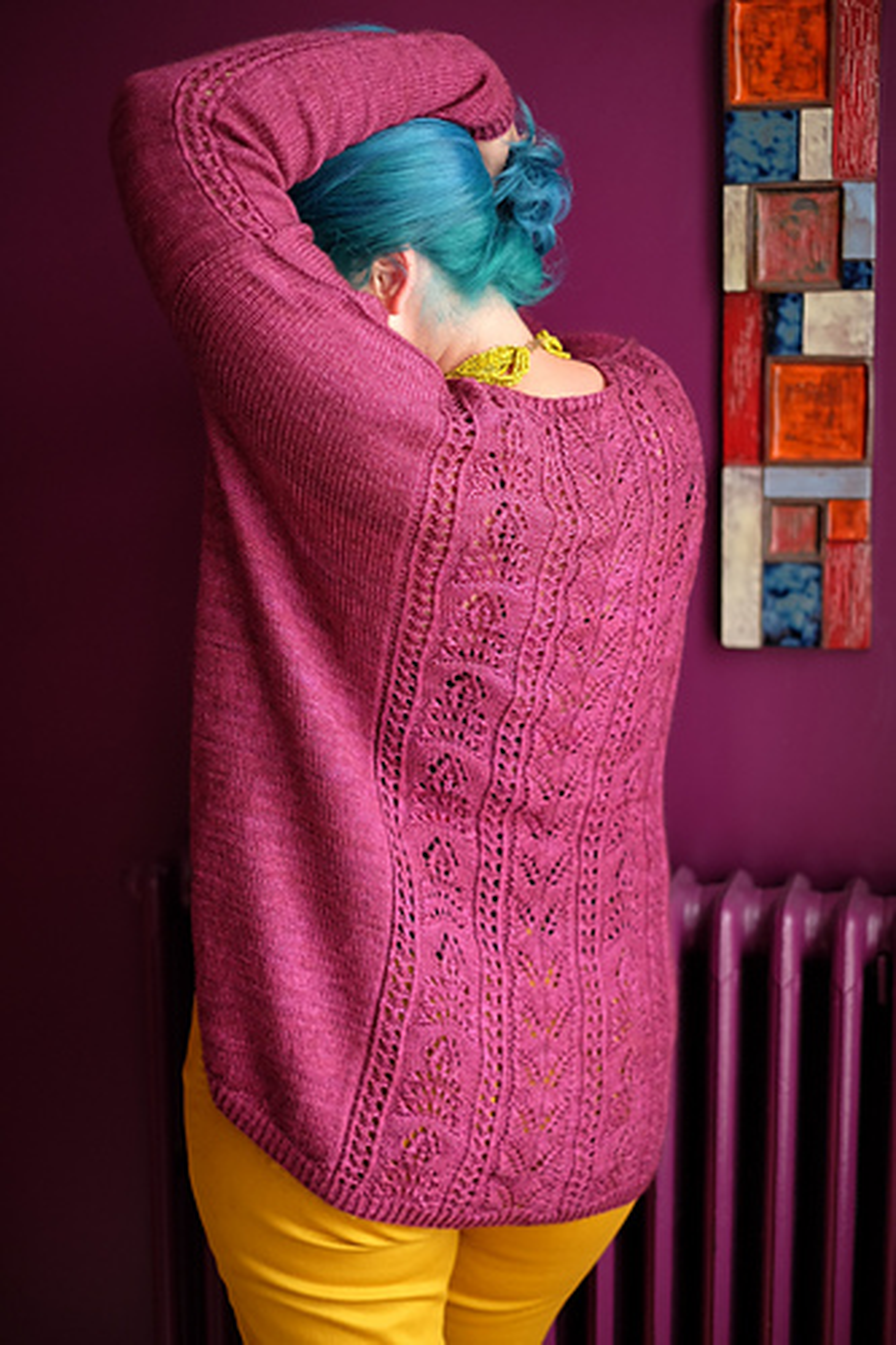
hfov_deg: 25.5
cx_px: 448
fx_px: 1980
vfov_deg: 37.5
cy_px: 672
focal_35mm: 53
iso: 250
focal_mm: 35
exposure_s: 1/60
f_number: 1.4
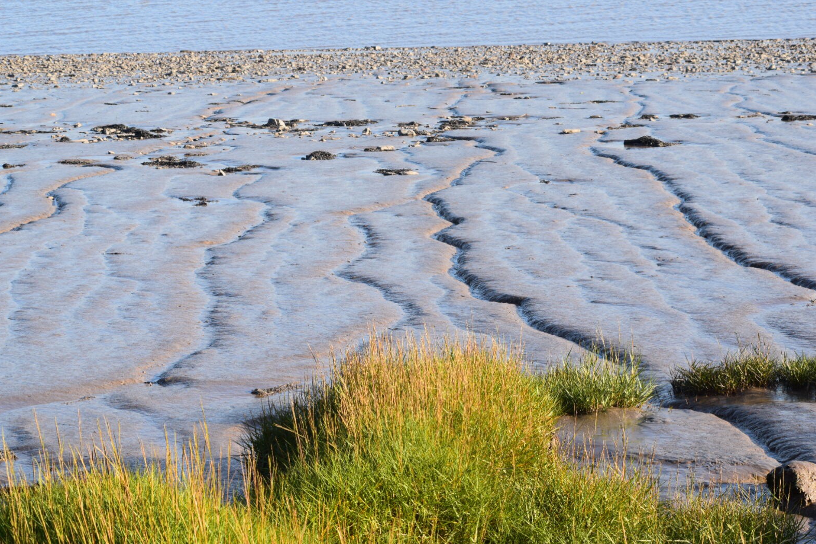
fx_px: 2448
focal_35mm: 108
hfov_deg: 18.9
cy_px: 268
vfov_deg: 12.7
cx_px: 400
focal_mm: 70
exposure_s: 1/250
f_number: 10
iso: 400
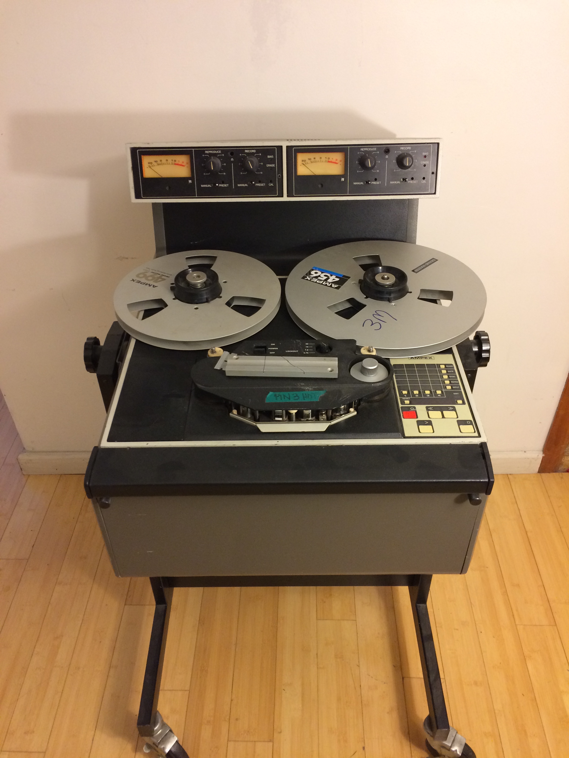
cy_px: 379
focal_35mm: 29
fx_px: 636
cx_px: 284
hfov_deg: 48.2
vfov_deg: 61.7
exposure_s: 1/30
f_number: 2.2
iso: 160
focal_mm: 4.15
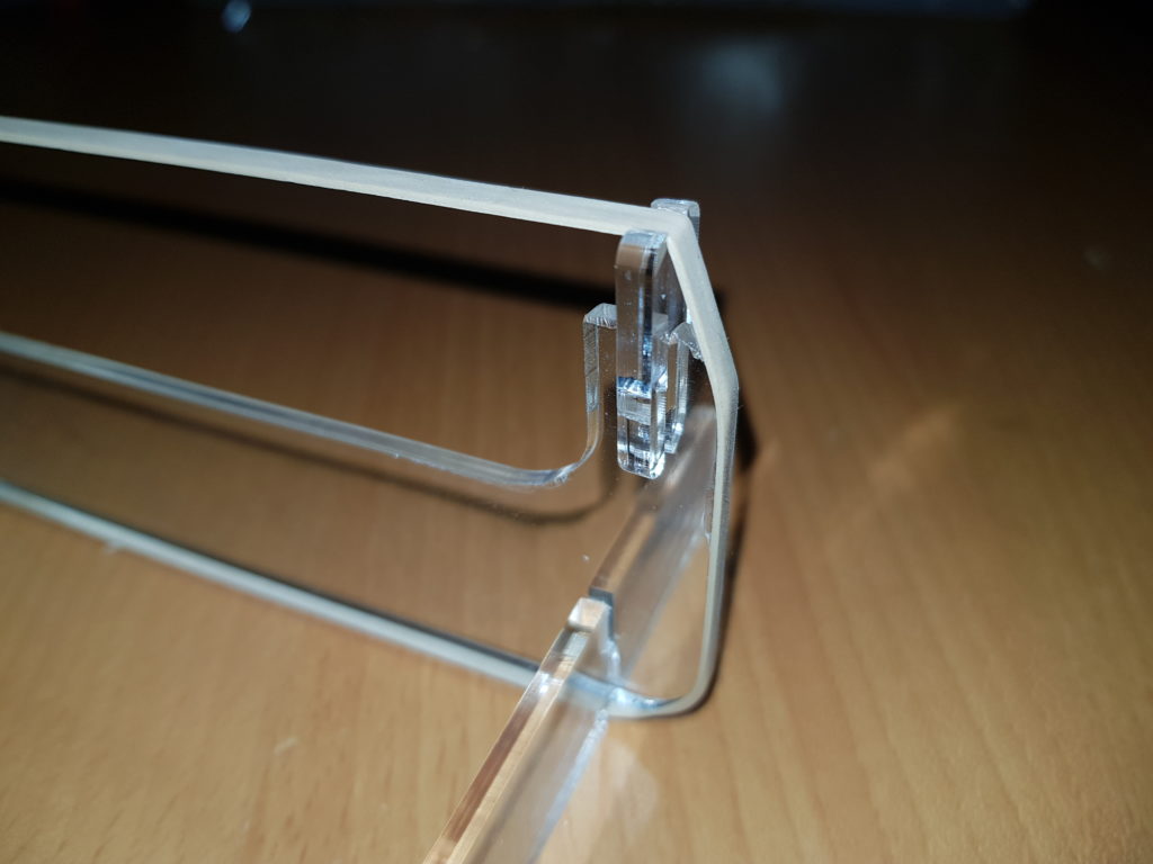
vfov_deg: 53.1
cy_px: 432
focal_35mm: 26
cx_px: 576
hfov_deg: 67.3
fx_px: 866
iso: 40
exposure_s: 1/330
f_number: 1.7
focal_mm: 4.2
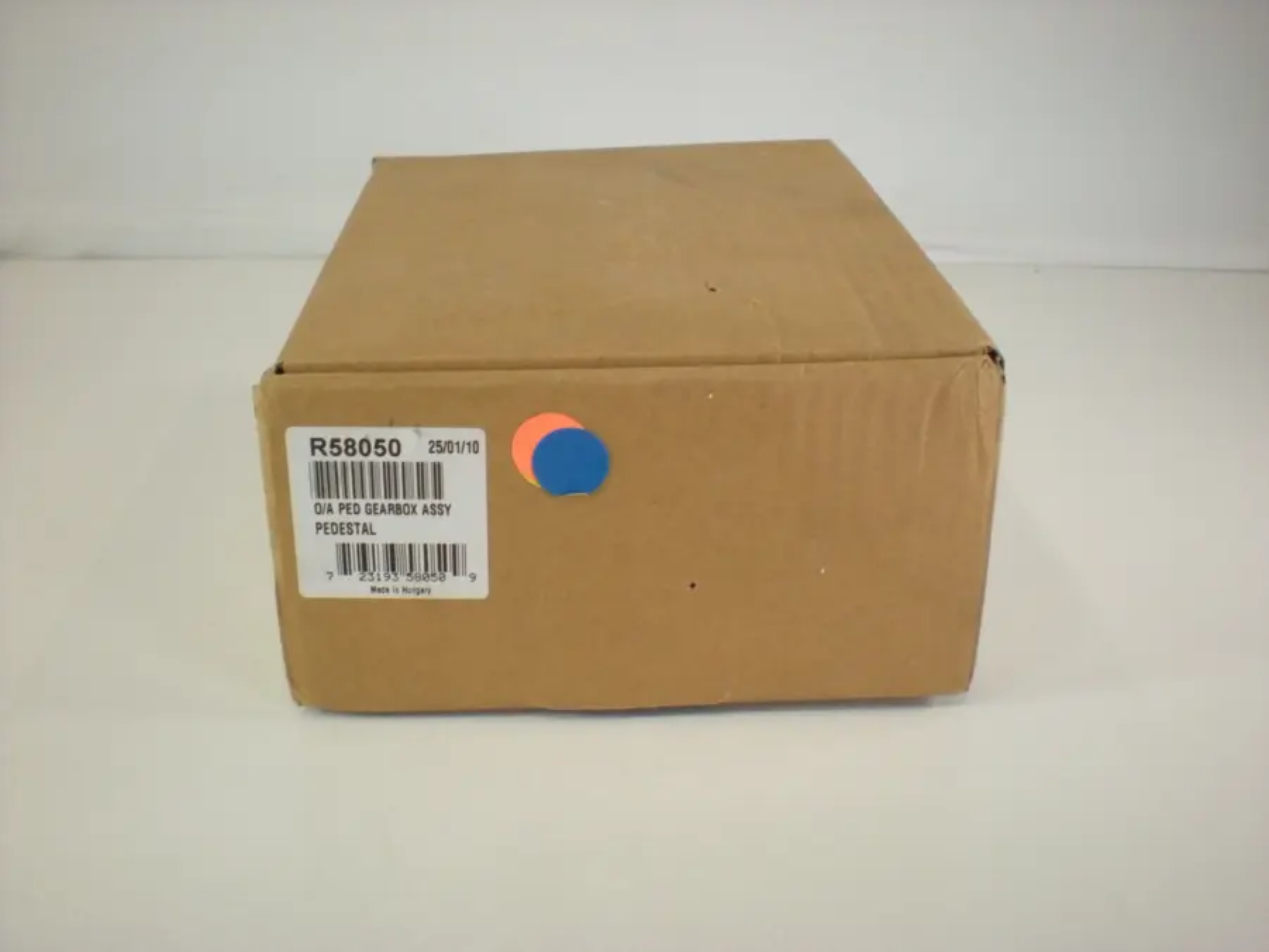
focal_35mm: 38
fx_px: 1393
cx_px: 634
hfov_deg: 49.0
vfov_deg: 37.7
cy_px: 476
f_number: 4.6
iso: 400
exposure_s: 1/225
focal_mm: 6.3
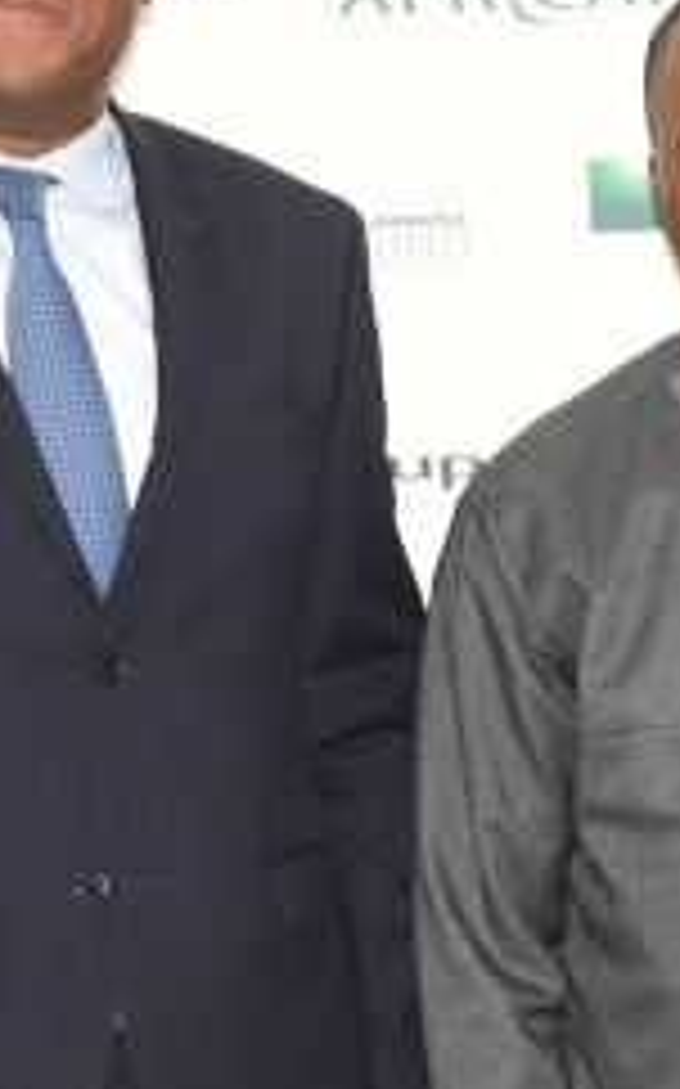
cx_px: 1292
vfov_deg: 10.2
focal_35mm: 205
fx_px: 6086
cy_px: 882
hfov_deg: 6.2
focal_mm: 38
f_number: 6.3
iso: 1250
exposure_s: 1/160
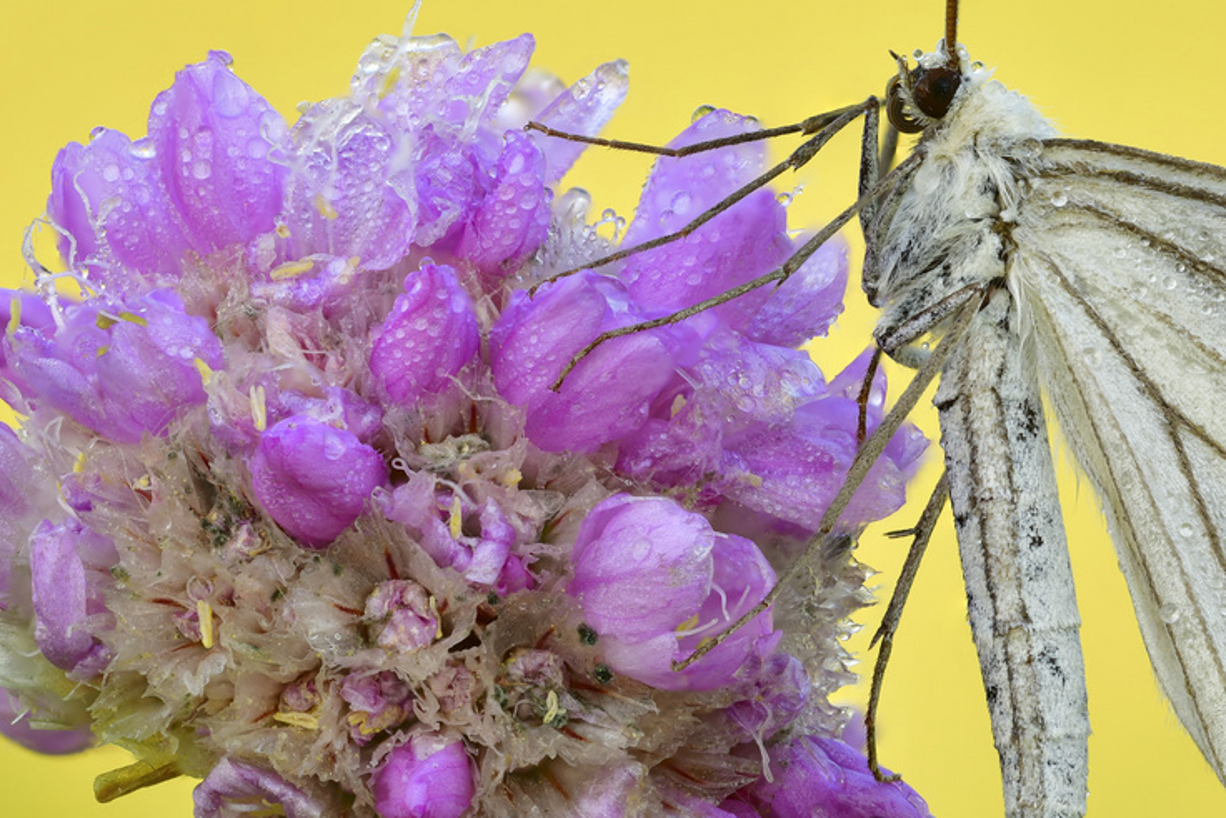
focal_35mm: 330
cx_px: 740
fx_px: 11240
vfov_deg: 4.2
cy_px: 488
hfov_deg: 6.2
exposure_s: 1/40
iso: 100
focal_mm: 150
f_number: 9
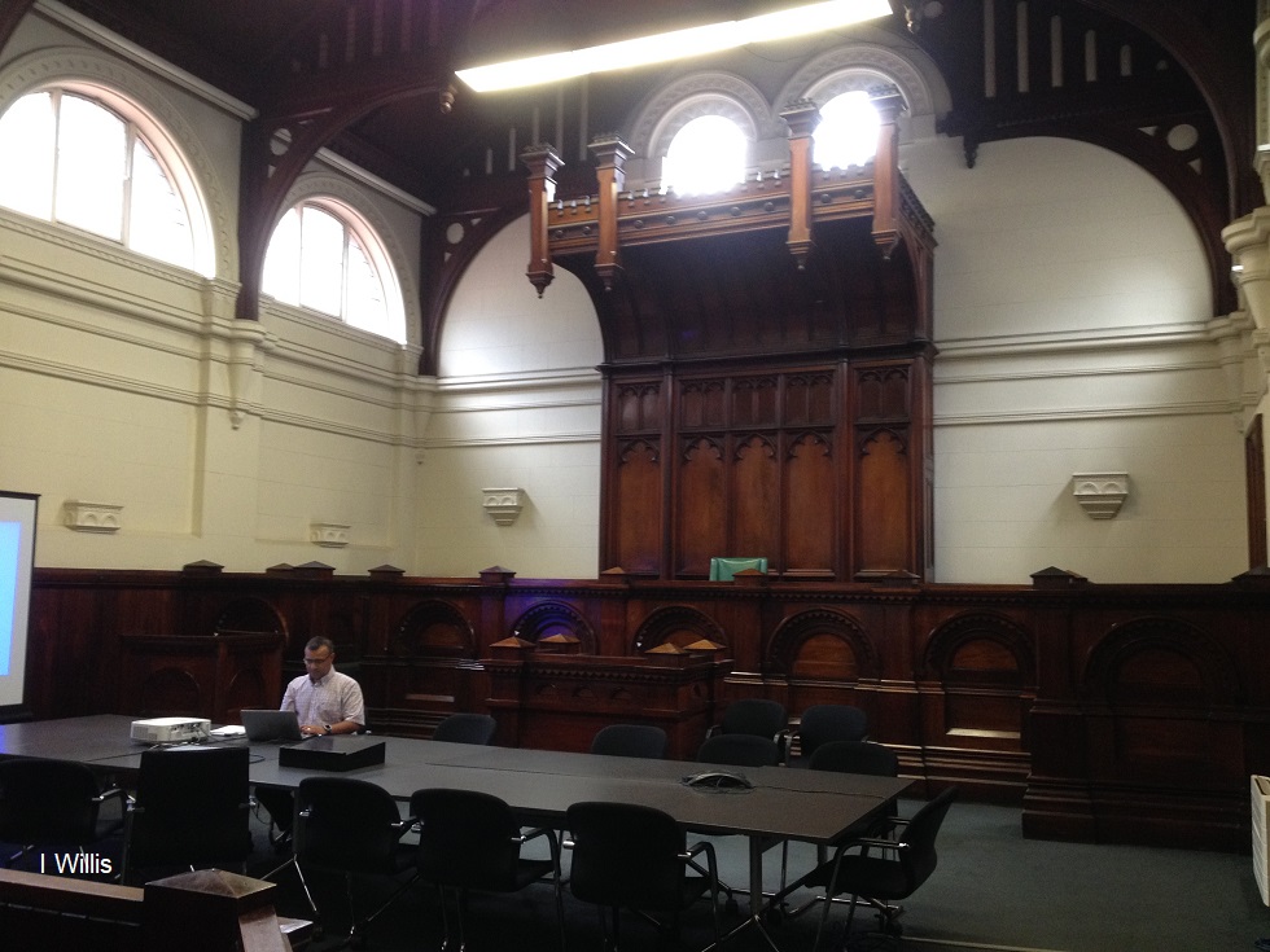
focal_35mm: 35
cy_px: 476
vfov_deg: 40.7
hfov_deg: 52.6
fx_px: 1284
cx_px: 635
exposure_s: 1/20
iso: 160
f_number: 2.4
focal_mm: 4.28
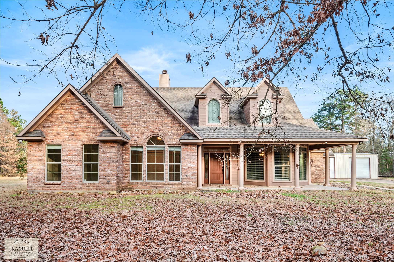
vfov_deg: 53.1
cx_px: 197
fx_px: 263
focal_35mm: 24
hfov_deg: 73.7
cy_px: 131
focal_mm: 24
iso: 100
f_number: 10
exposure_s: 1/8
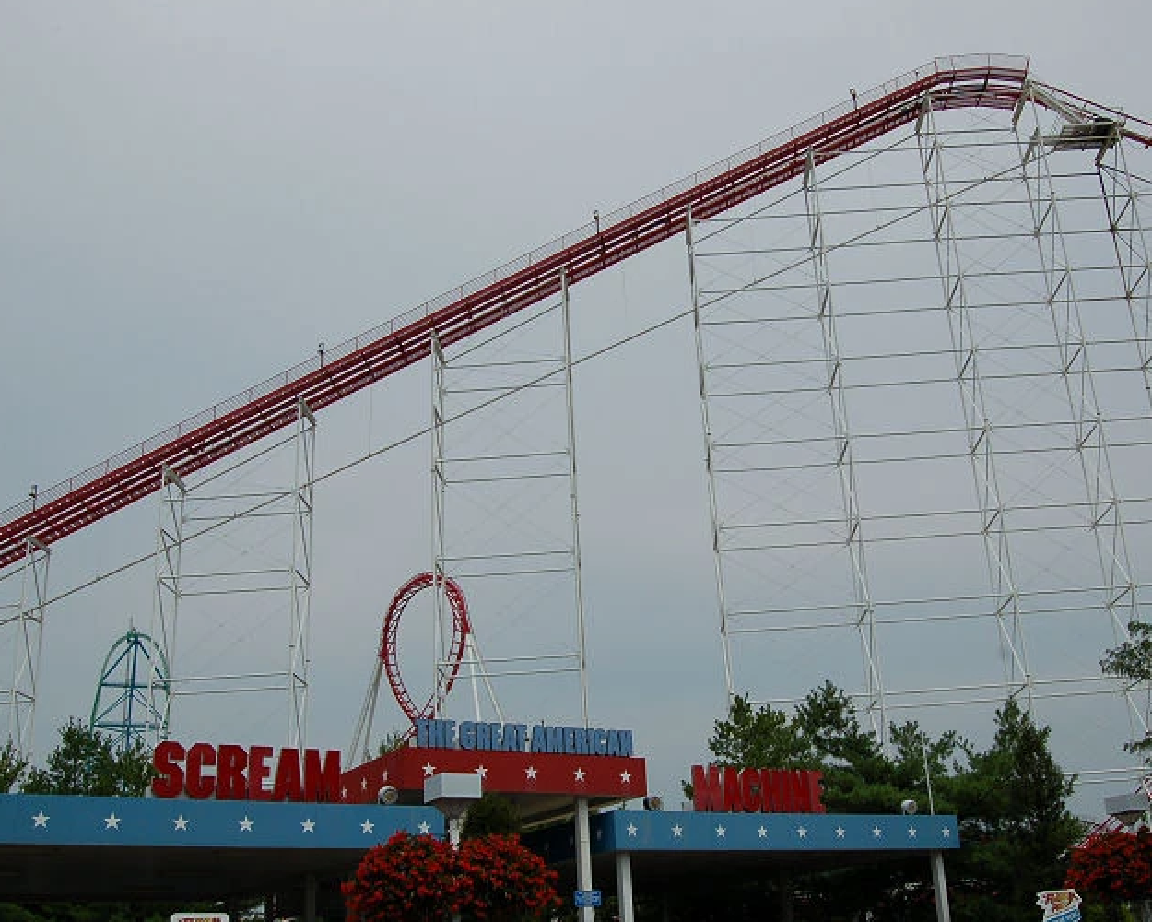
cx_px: 640
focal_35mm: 36
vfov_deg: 41.1
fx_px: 1227
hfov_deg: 50.2
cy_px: 483
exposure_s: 1/500
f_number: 11
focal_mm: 20
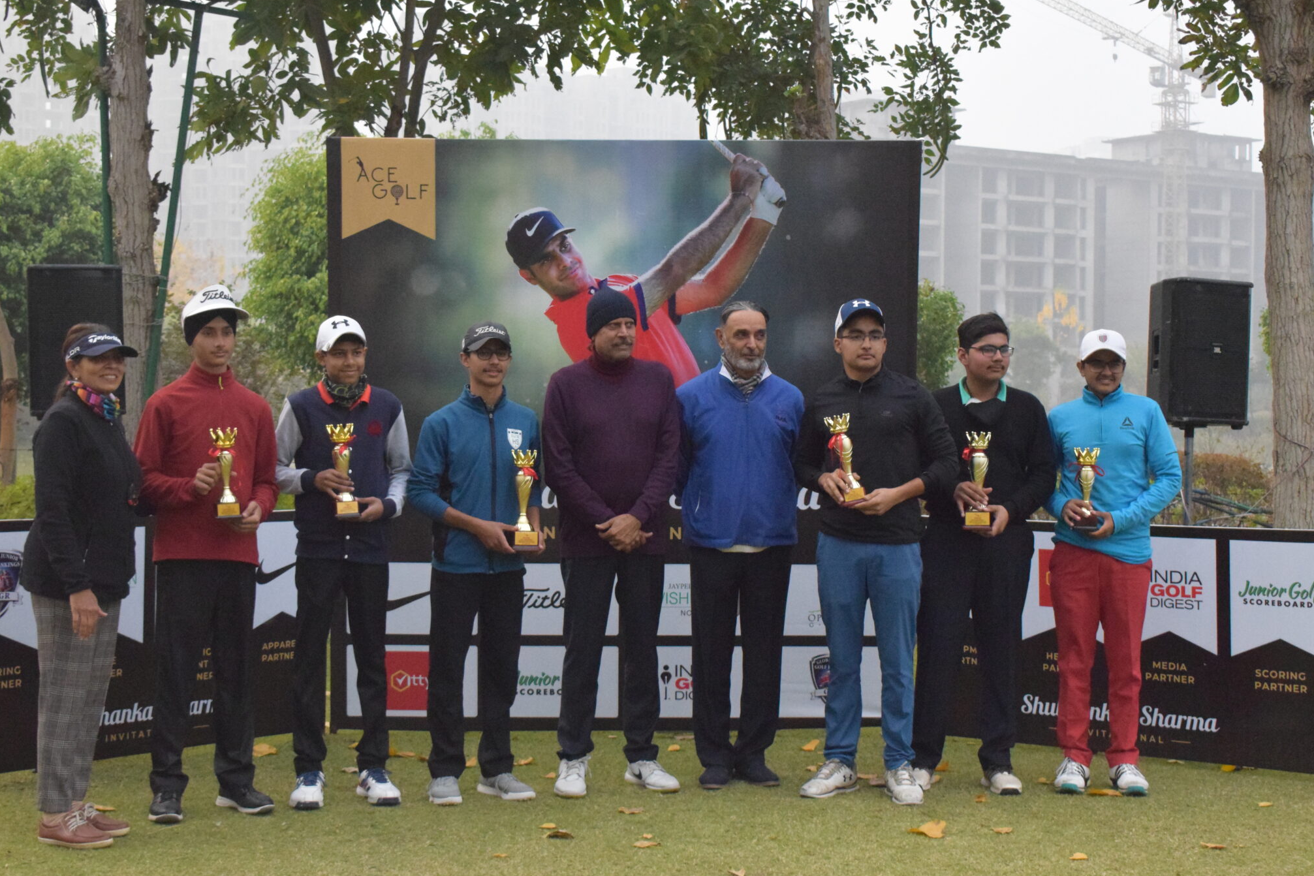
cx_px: 656
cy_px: 436
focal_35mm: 58
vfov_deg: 23.4
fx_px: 2117
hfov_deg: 34.5
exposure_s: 1/4000
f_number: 7.1
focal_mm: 38
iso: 8000
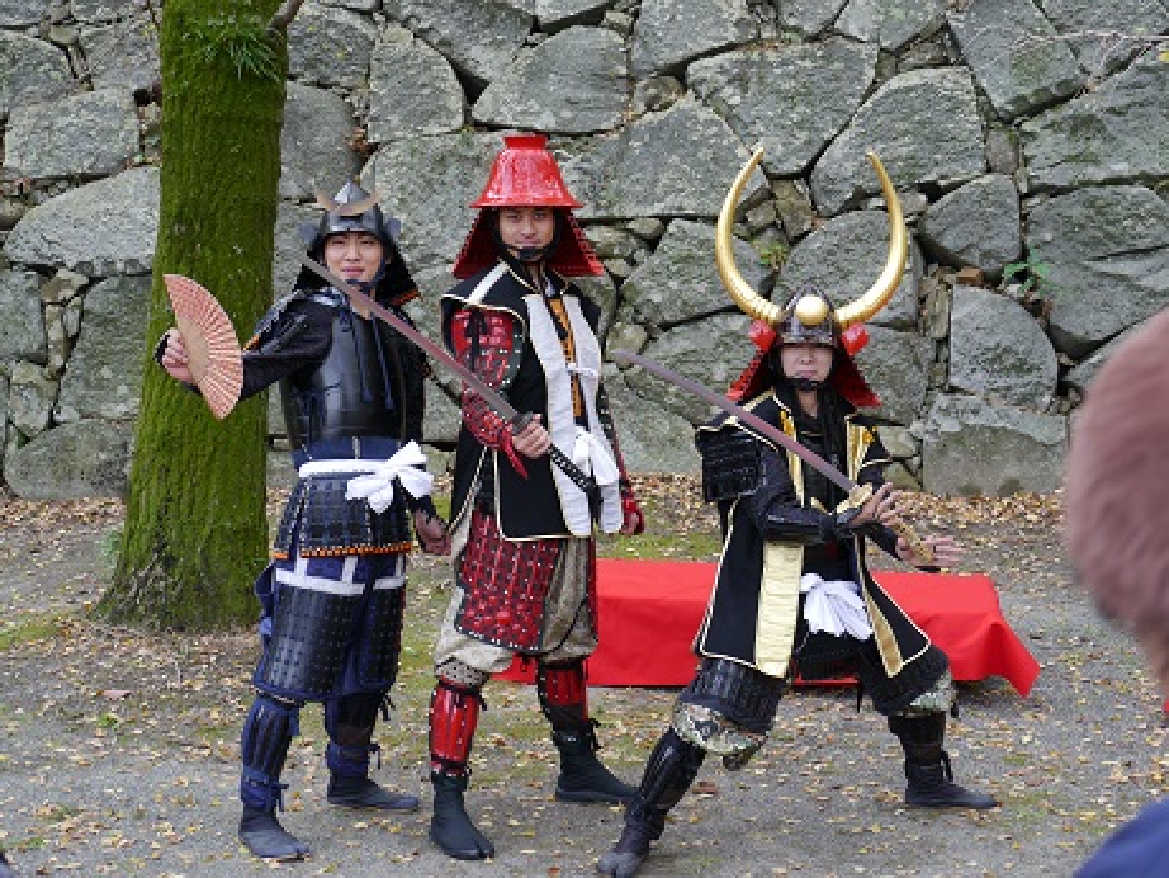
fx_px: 2162
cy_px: 439
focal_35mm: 64
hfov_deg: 30.3
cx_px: 584
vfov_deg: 22.9
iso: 320
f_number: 5
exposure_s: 1/60
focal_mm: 32
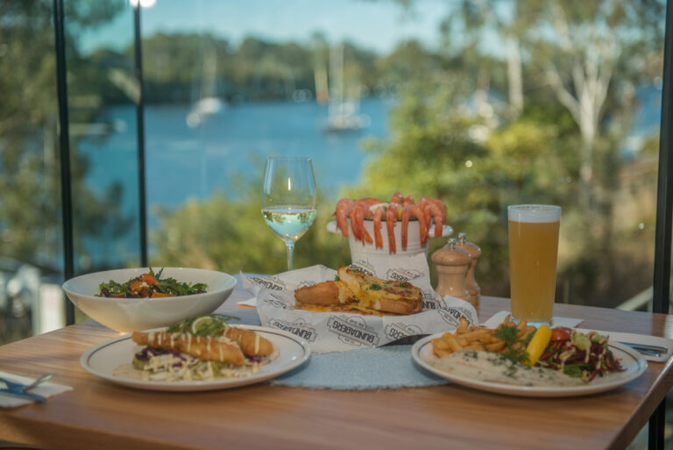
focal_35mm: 58
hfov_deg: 34.5
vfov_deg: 23.4
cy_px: 225
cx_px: 336
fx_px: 1085
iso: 80
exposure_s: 1/200
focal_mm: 58
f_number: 2.8
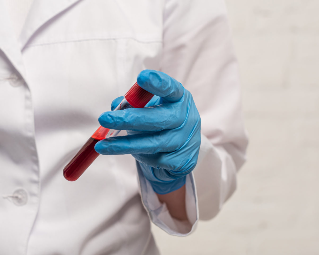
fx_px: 840
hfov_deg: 21.2
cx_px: 49
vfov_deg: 17.3
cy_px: 122
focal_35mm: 89
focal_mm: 50
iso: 100
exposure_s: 1/160
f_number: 5
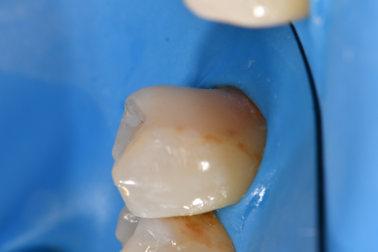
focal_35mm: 157
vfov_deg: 8.7
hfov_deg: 13.1
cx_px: 189
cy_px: 126
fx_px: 1648
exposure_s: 1/200
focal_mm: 105
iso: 200
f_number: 32
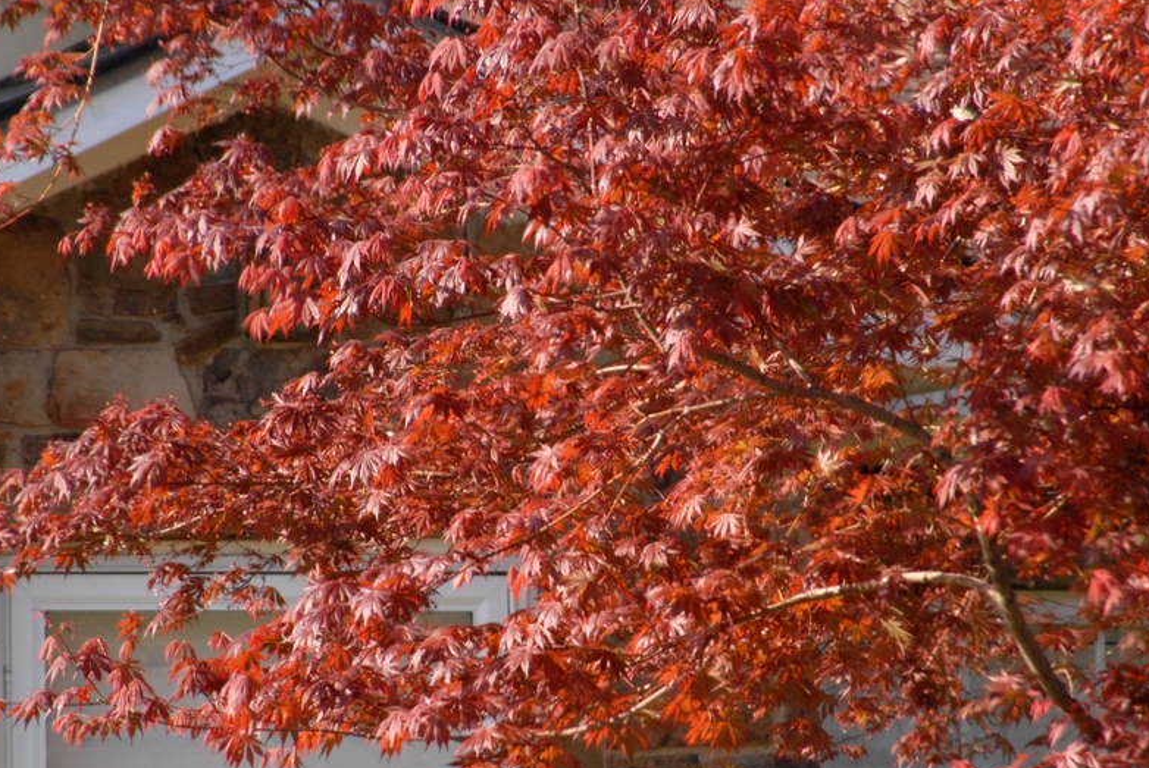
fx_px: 18816
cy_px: 432
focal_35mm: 589
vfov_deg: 2.3
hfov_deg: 3.5
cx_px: 520
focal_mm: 300
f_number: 8
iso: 400
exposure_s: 1/200
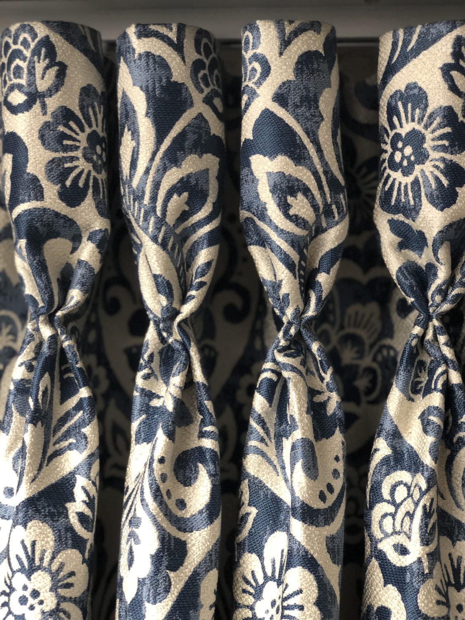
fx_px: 931
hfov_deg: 28.0
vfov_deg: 36.8
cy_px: 310
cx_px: 232
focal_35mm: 52
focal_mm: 6
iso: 100
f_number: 2.4
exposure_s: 1/40
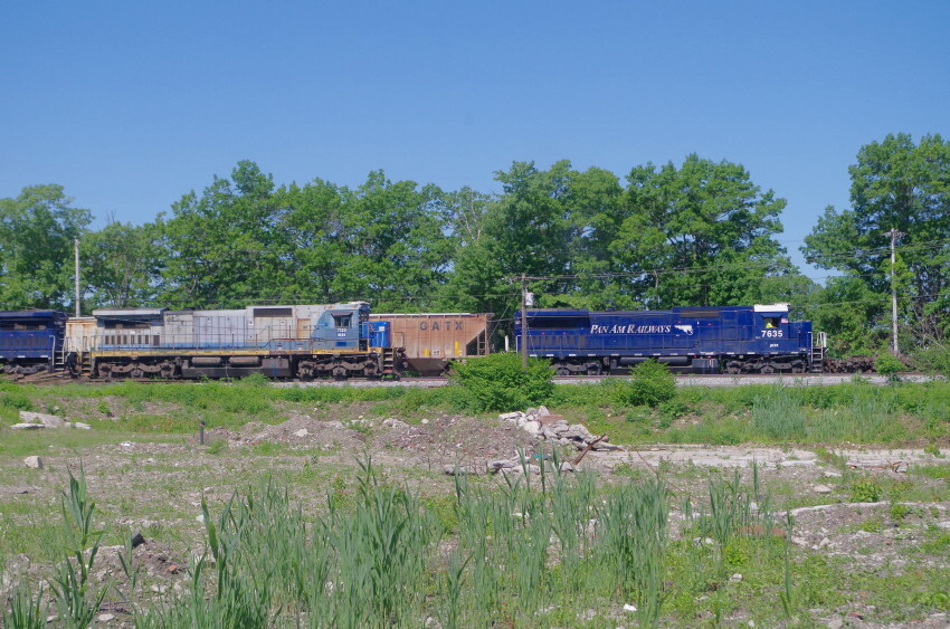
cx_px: 475
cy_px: 314
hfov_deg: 31.5
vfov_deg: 21.1
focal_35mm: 64
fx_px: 1685
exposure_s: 1/1000
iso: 200
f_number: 7.1
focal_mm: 42.5
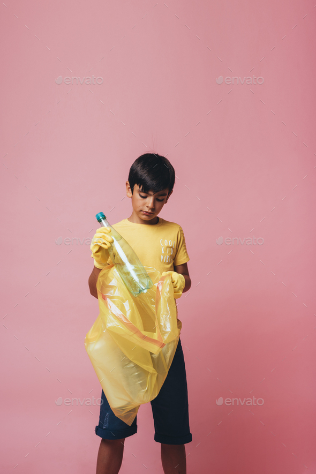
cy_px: 237
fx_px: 658
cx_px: 158
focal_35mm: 50
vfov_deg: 39.6
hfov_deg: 27.0
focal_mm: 50
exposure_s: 1/160
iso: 100
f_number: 13
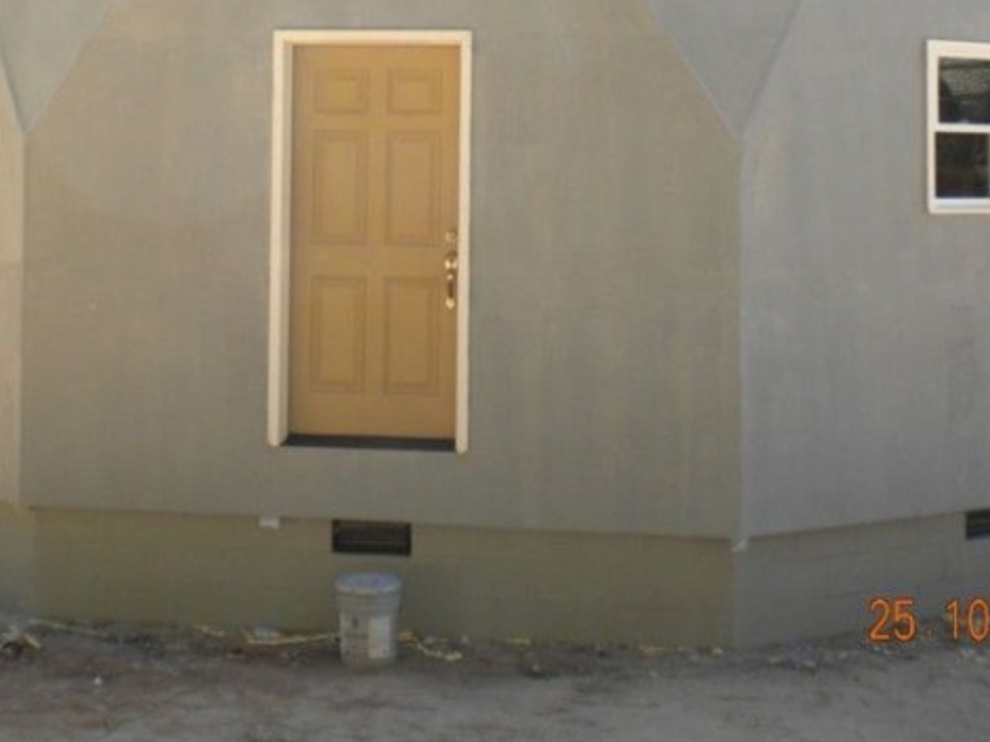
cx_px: 407
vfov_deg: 25.2
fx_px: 1630
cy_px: 143
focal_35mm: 57
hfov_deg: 33.7
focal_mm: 6.3
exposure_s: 1/124
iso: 80
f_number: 4.6
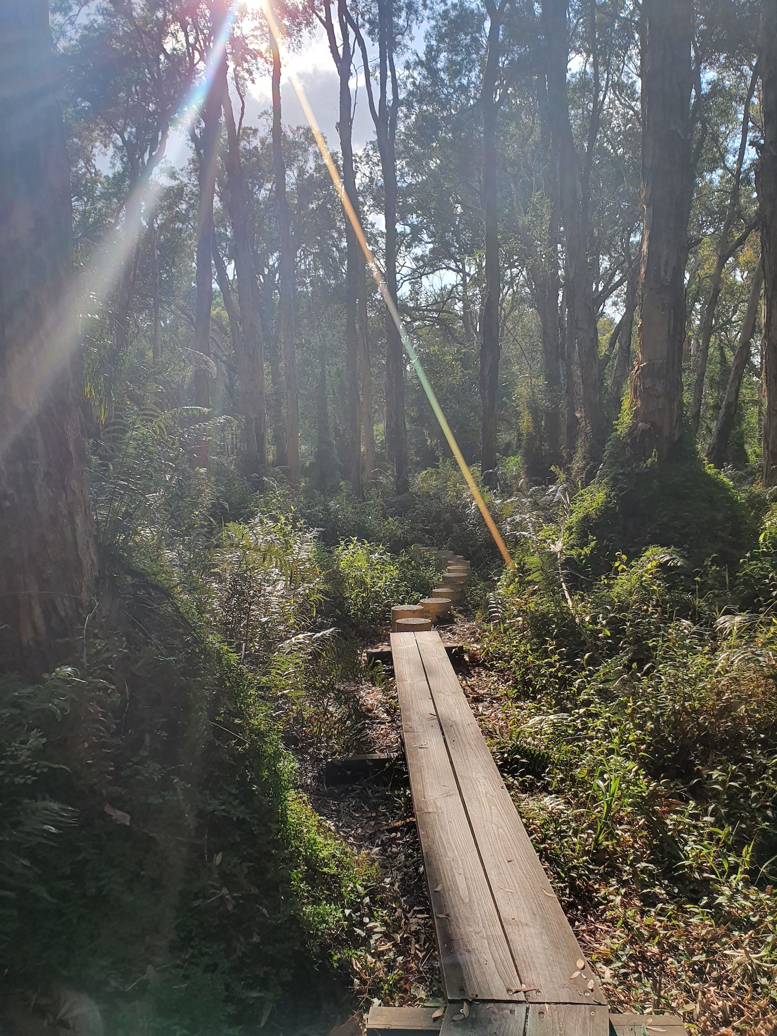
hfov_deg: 53.1
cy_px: 518
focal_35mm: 26
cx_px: 388
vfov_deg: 67.3
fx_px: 778
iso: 50
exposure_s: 1/1032
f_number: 2.4
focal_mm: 4.32
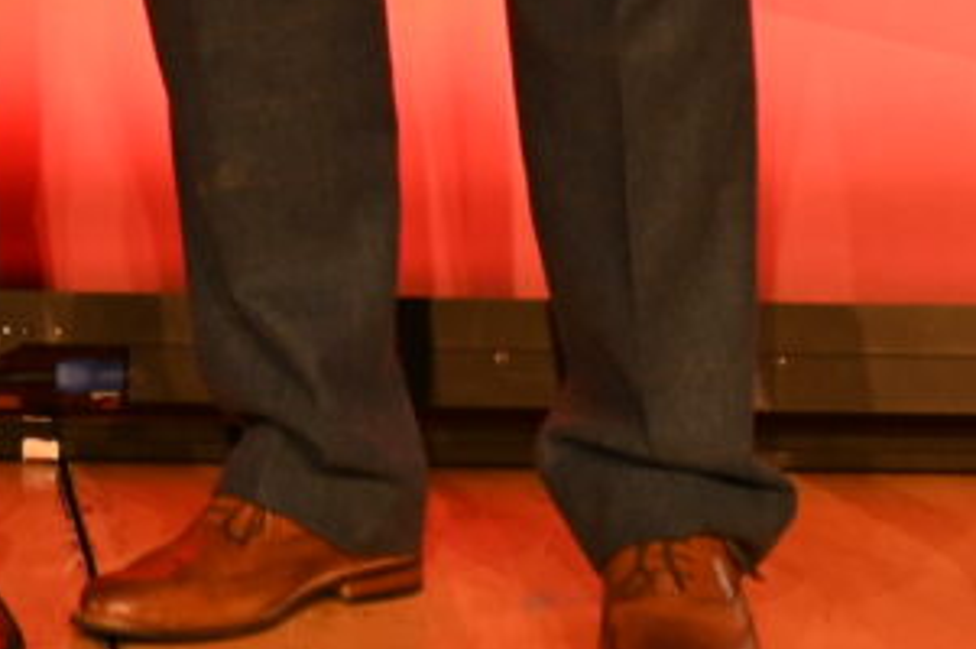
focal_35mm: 238
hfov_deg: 8.4
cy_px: -1319
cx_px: -571
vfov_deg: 5.4
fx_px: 6445
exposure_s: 1/125
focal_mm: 35
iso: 200
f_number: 2
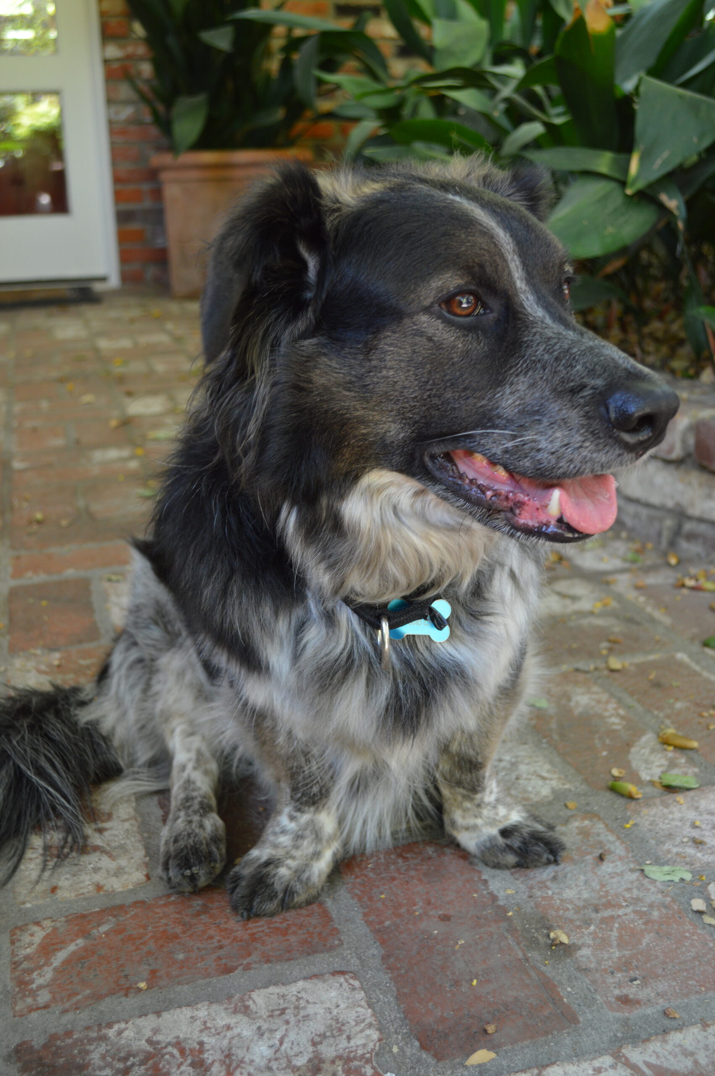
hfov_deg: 36.8
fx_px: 1074
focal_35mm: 36
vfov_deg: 53.2
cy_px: 538
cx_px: 358
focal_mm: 24
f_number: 4
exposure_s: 1/30
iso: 400
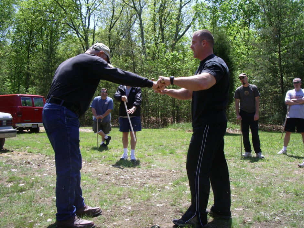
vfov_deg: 40.7
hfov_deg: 52.6
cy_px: 114
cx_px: 152
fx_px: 307
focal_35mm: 35
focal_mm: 5.8
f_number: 4.3
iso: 50
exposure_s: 1/200
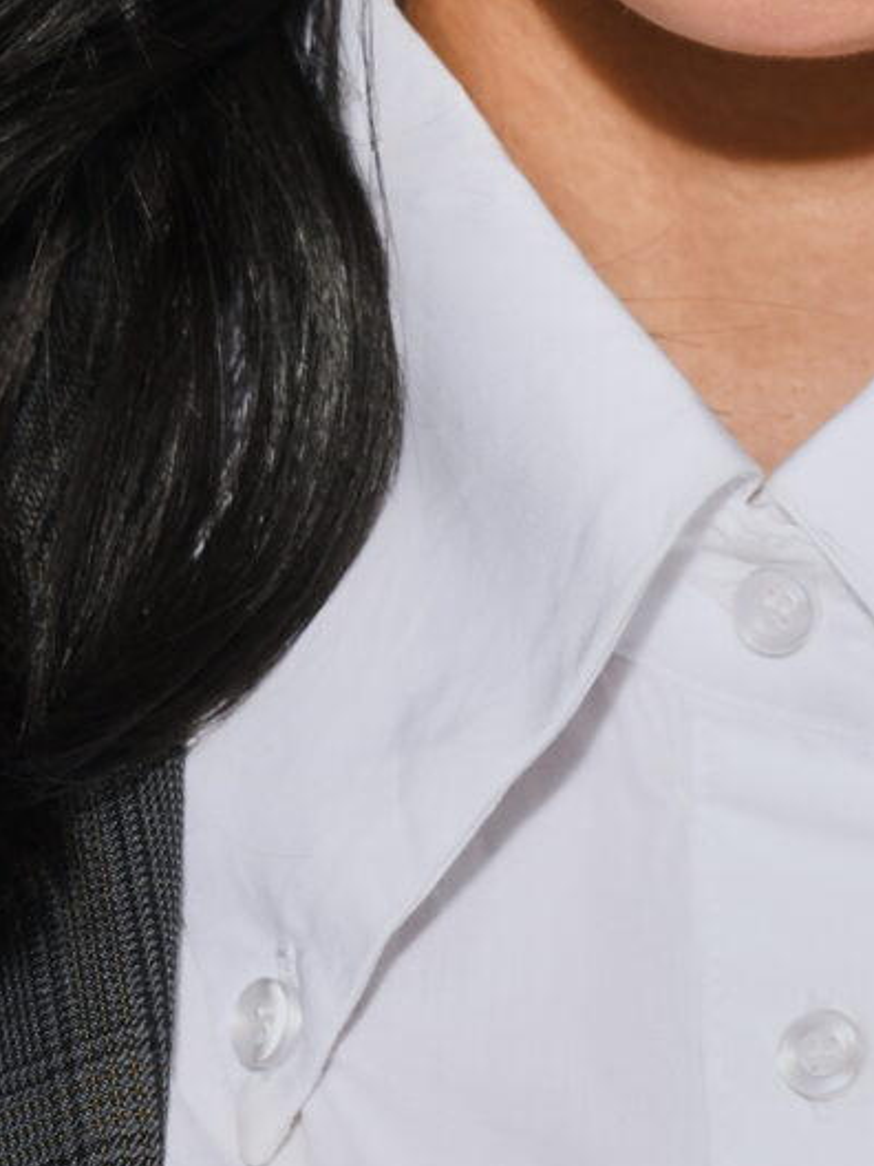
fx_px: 8786
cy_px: -303
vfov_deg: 7.5
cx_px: 1008
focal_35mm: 261
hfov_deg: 5.7
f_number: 7.1
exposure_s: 1/200
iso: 250
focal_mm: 70
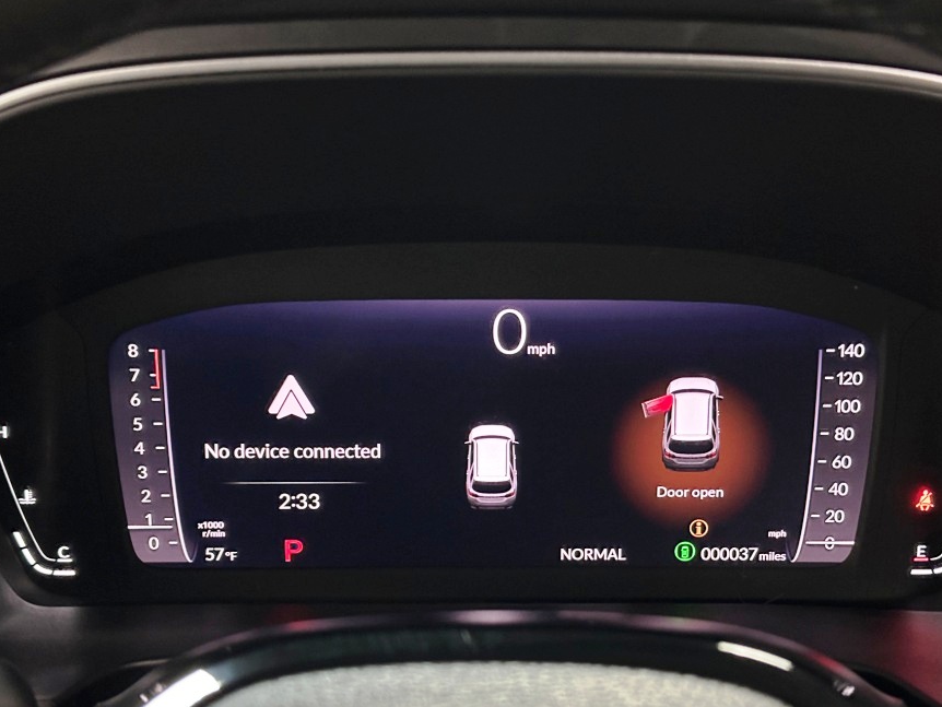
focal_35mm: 57
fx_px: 1552
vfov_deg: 25.6
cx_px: 482
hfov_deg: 33.8
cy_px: 411
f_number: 1.78
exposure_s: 1/17
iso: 800
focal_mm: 6.86
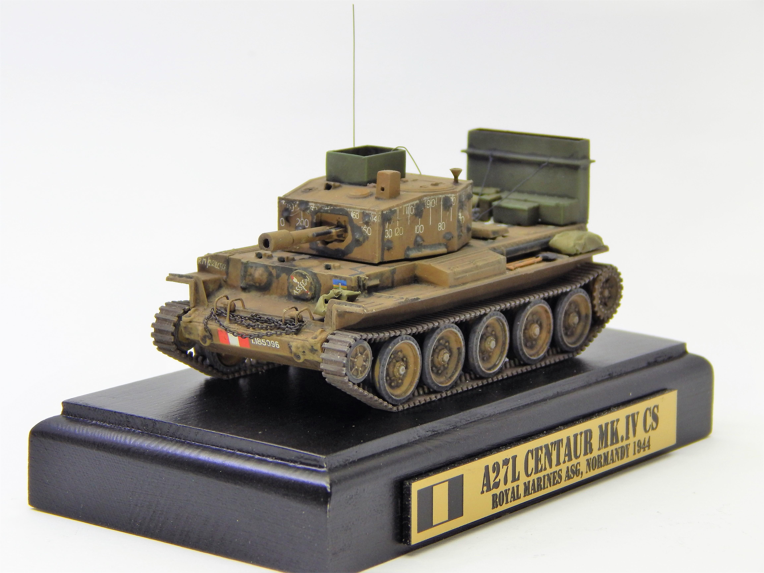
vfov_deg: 12.9
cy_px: 286
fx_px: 2538
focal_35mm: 115
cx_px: 382
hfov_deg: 17.1
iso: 125
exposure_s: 1/40
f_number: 4.6
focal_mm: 20.5
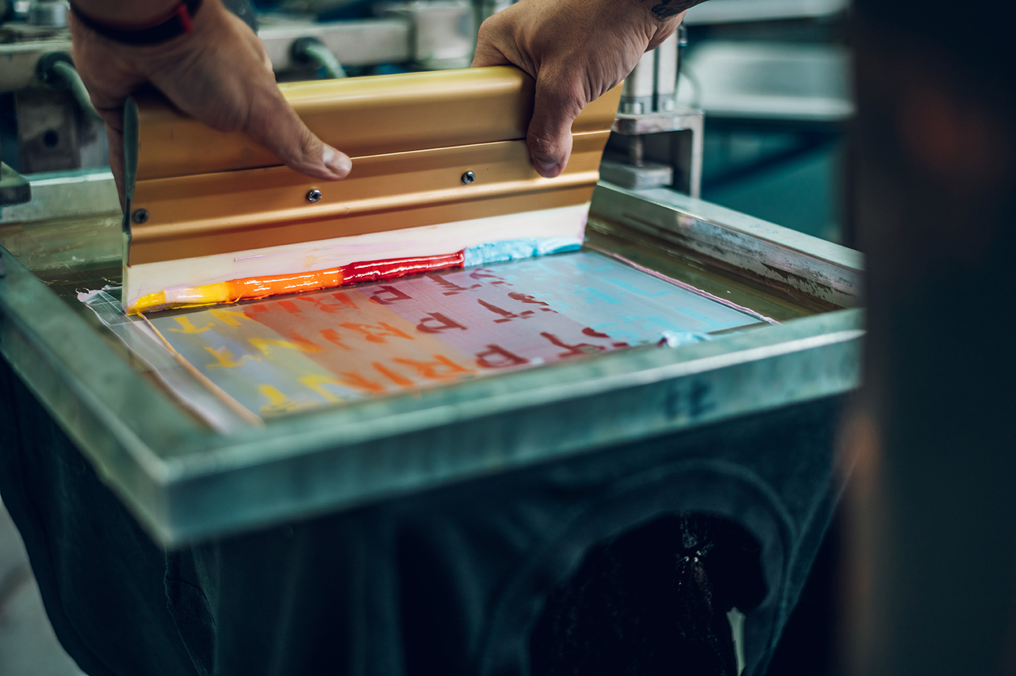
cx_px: 508
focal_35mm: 50
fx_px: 1410
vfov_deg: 27.0
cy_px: 338
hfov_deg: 39.6
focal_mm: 50
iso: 250
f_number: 1.8
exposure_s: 1/125
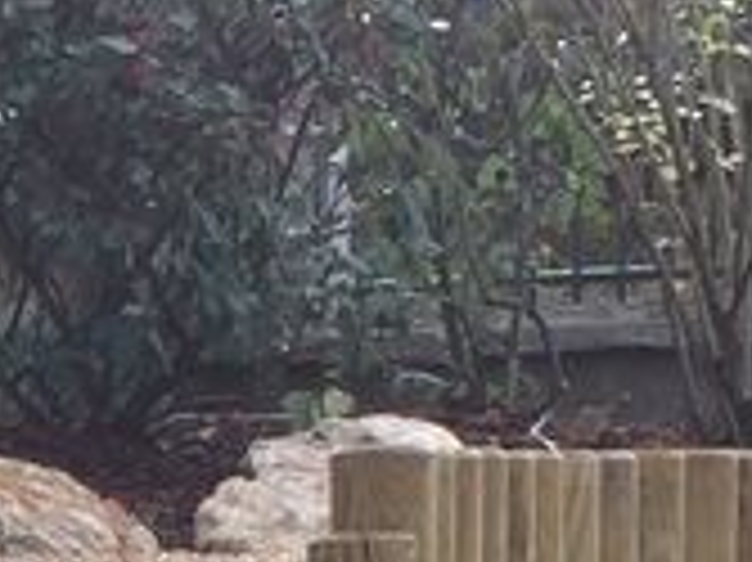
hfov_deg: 9.4
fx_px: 4515
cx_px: -198
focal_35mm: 208
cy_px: 1007
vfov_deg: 7.0
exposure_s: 1/261
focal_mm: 4.15
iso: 32
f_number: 2.2
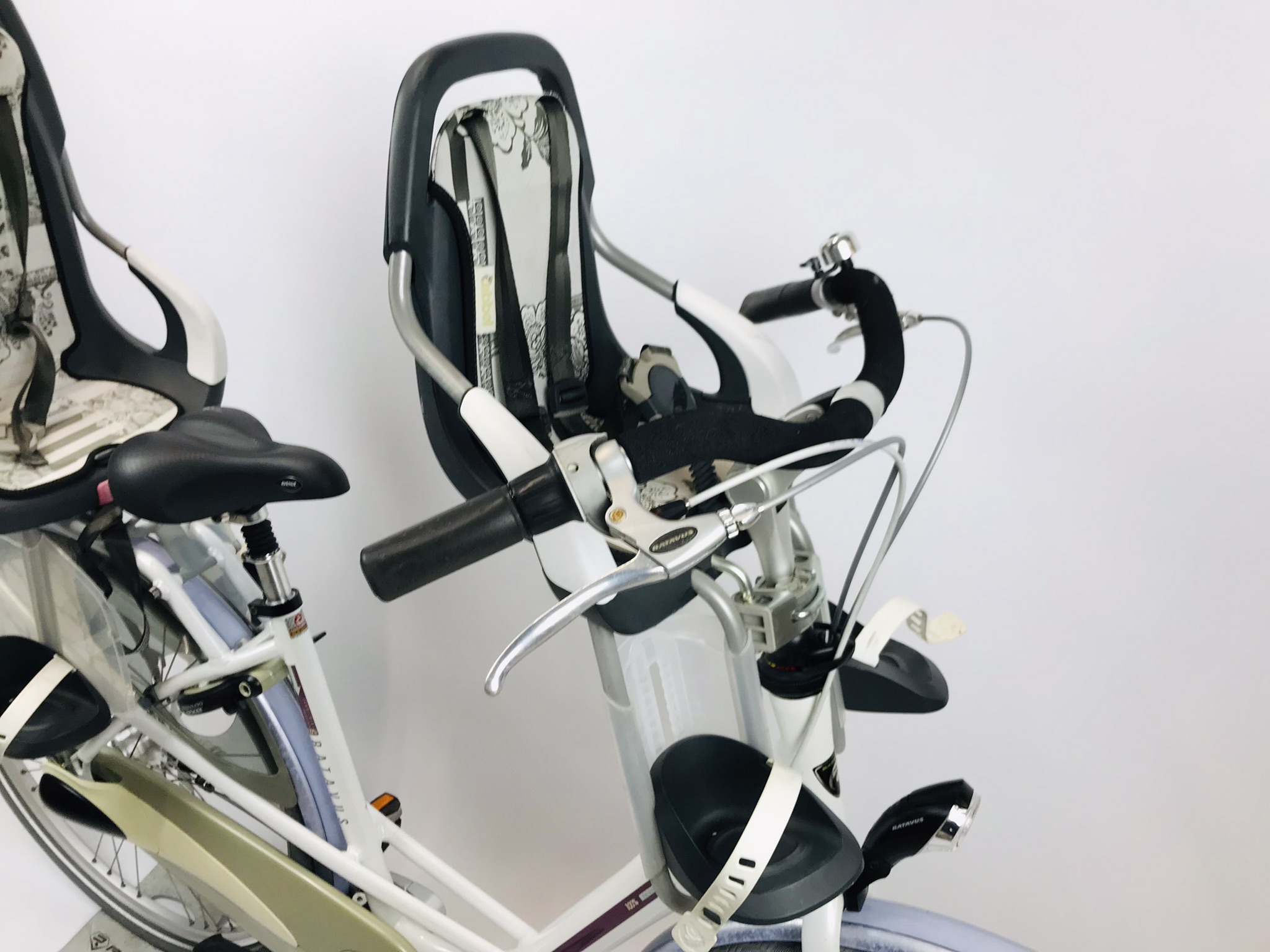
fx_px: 1027
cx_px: 635
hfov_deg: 63.4
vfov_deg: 49.7
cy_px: 476
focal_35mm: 28
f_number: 1.8
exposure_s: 1/50
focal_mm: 3.99
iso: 32
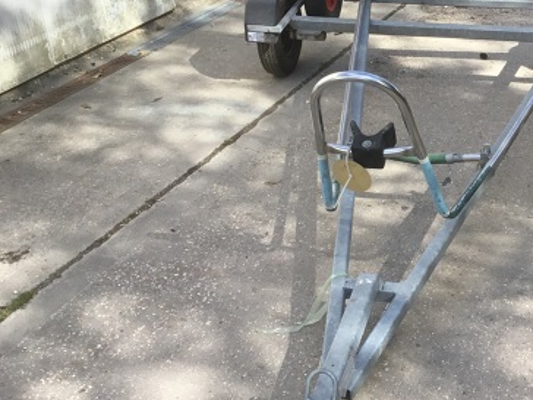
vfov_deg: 25.6
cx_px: 429
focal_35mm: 57
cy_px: 180
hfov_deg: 32.8
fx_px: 878
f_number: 2.4
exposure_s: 1/595
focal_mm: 3.3
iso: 25
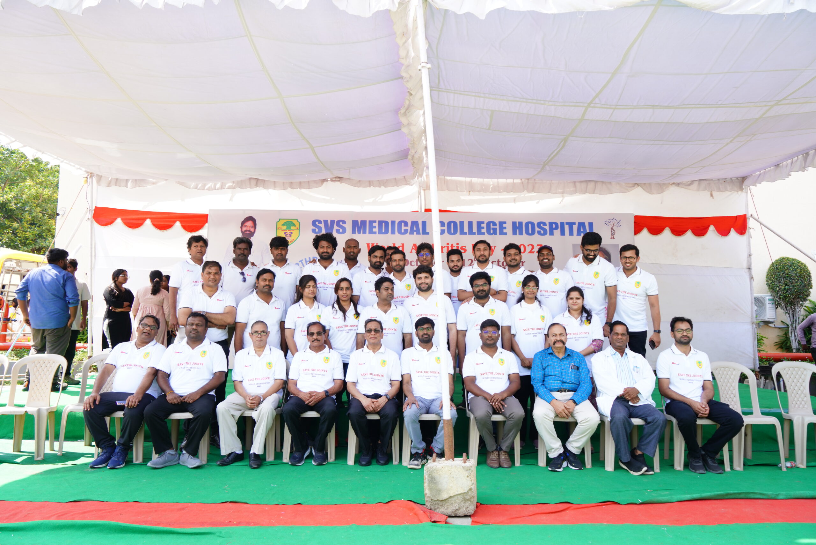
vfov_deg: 53.2
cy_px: 272
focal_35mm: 24
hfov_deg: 73.7
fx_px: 544
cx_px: 408
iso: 400
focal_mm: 24
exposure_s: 1/250
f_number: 5.6
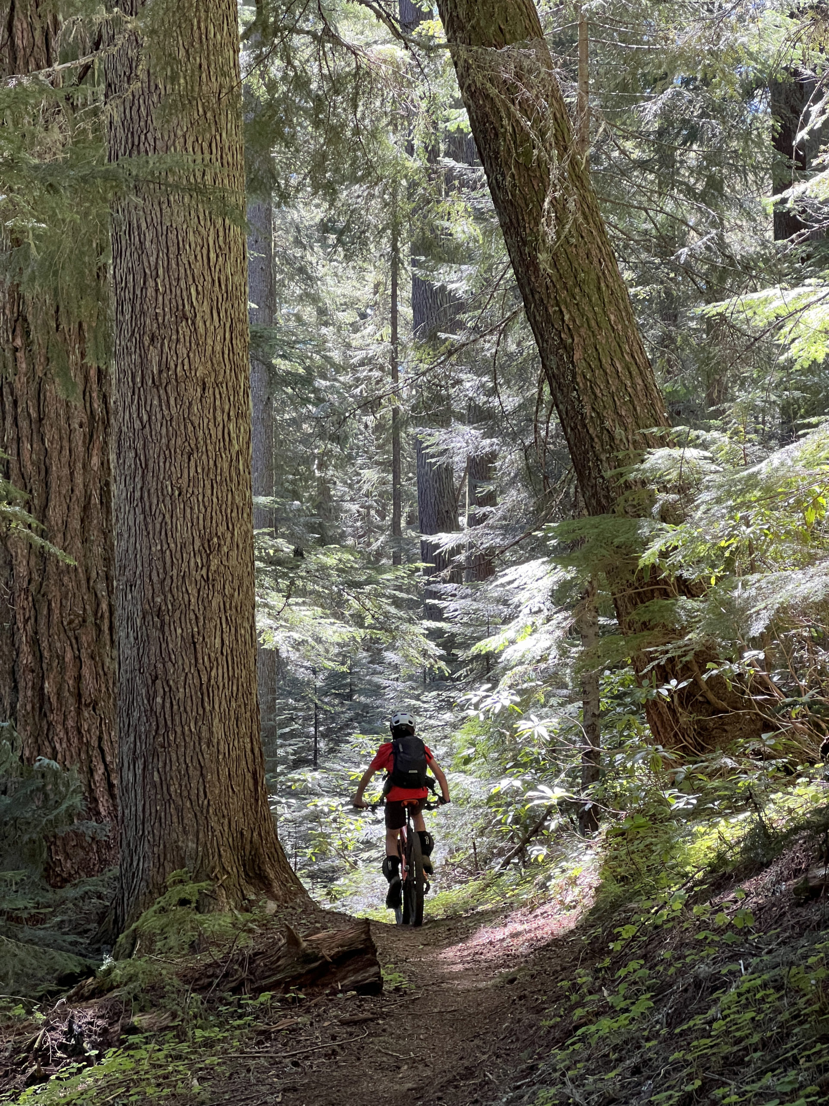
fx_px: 2459
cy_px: 553
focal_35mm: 77
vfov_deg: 25.3
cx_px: 414
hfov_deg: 19.1
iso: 160
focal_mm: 9
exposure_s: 1/99
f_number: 2.8
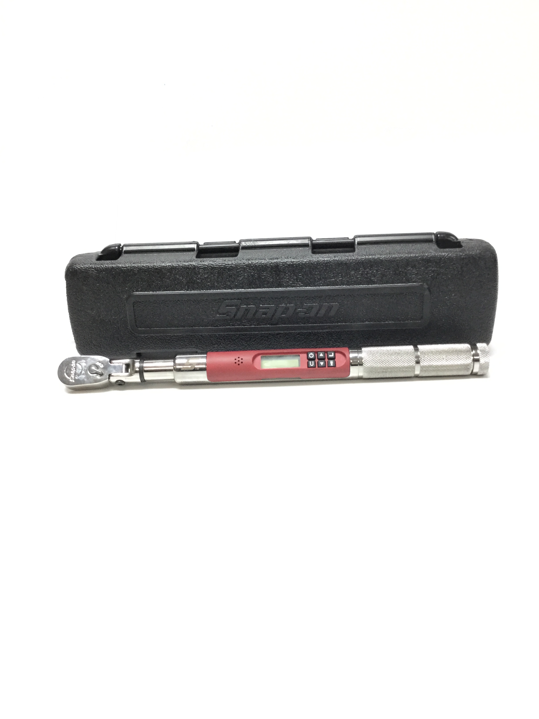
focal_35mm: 31
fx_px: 644
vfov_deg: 58.4
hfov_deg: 45.4
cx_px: 270
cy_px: 360
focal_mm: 3.3
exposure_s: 1/30
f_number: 2.4
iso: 80
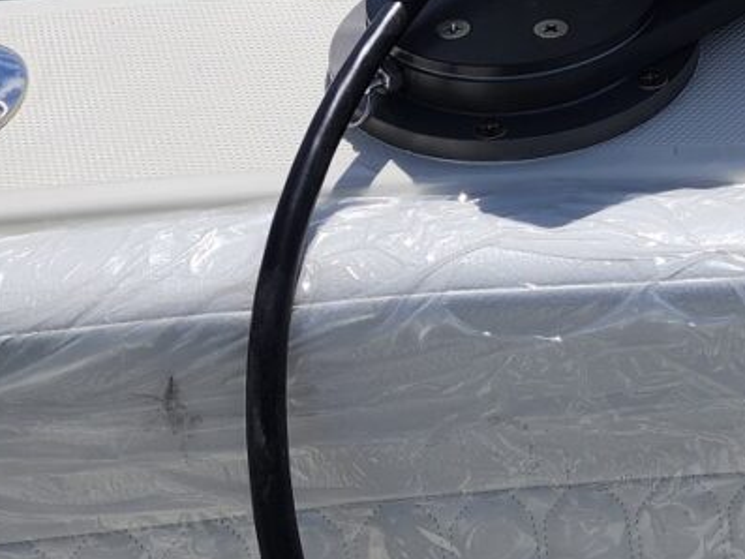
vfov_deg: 15.2
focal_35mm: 89
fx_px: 1916
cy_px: -306
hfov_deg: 20.9
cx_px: 818
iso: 12
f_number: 1.8
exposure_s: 1/2417
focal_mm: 6.4
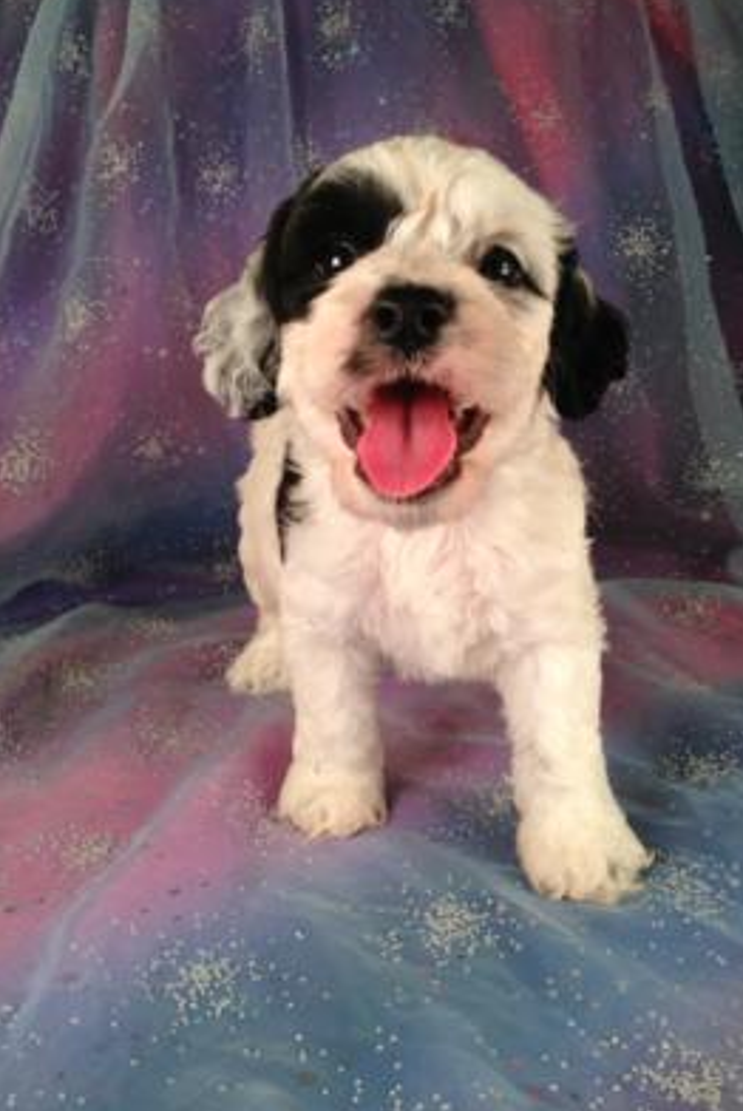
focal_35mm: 35
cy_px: 550
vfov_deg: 54.4
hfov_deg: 37.9
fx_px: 1082
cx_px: 420
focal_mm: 4.13
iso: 50
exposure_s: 1/60
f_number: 2.4
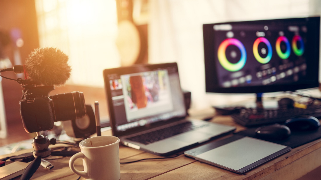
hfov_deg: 54.0
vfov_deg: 32.0
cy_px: 100
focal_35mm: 37
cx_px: 160
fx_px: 315
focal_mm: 35
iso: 500
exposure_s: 1/100
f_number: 1.6
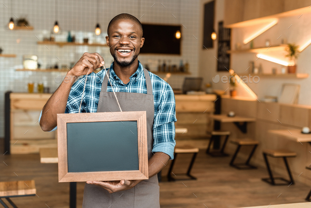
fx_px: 432
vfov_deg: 27.0
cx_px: 156
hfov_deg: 39.6
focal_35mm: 50
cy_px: 104
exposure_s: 1/400
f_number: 2.8
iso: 500
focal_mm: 50
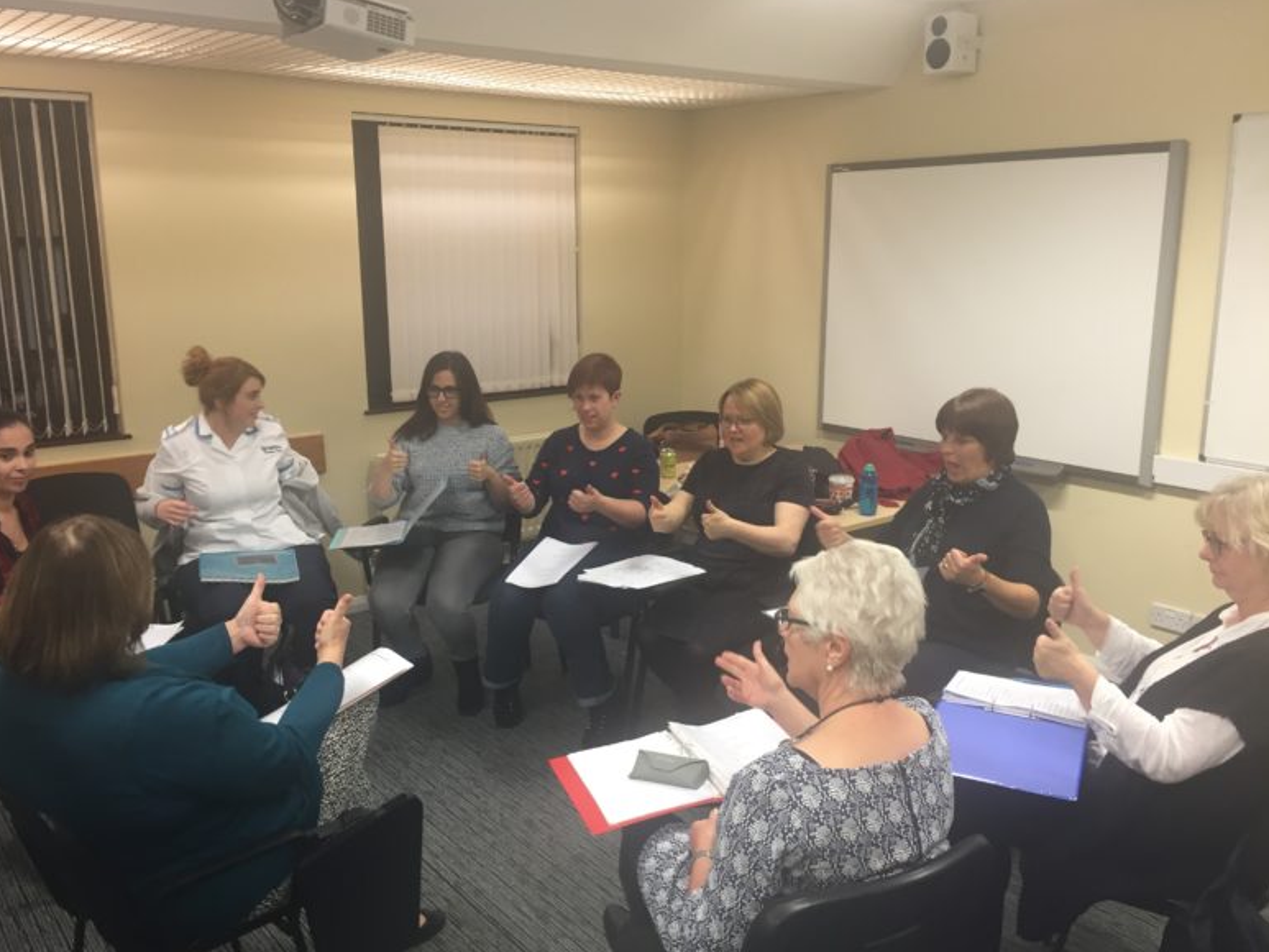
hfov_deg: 59.9
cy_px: 473
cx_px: 619
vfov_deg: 46.8
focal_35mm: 30
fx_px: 1100
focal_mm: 4.15
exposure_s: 1/33
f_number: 2.2
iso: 80
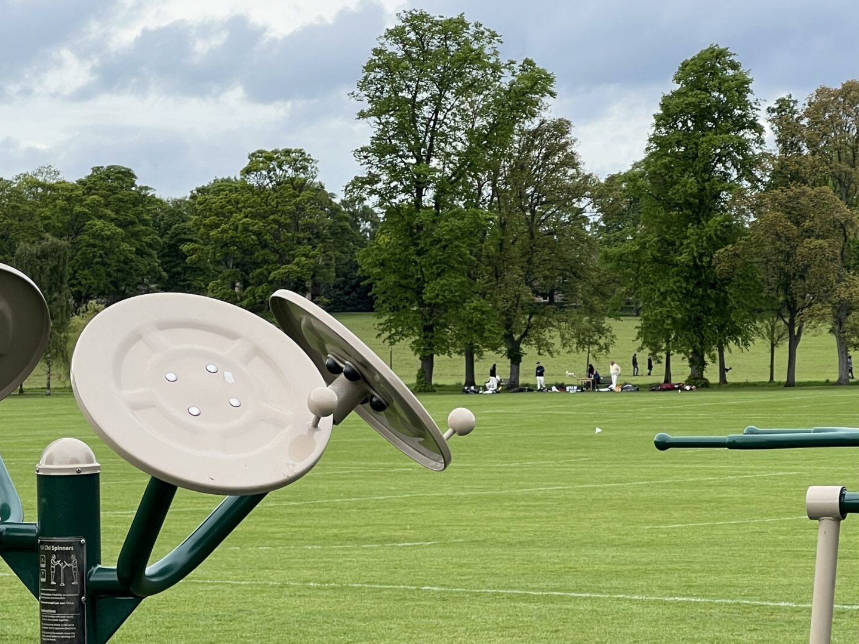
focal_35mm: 137
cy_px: 531
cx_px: 289
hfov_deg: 14.4
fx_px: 3399
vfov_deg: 10.8
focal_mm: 9
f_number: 2.8
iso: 32
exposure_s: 1/428
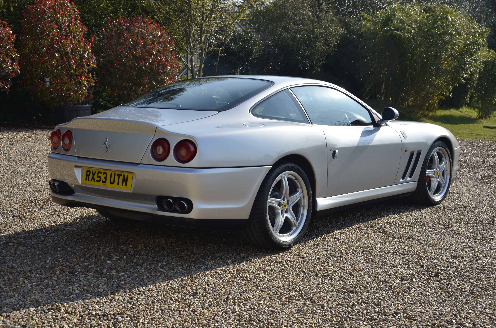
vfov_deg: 23.7
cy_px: 164
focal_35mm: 57
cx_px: 248
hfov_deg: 35.1
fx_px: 784
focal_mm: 38
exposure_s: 1/250
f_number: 6.3
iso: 100
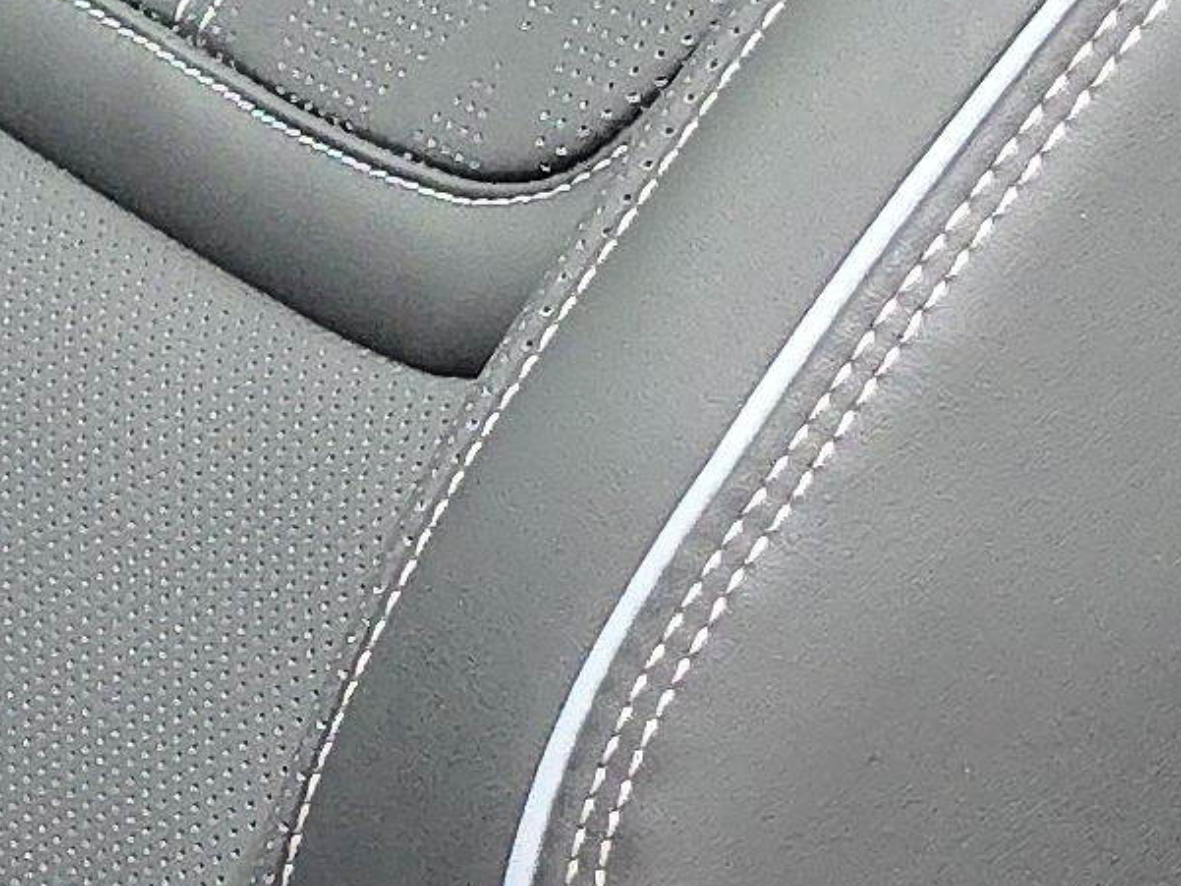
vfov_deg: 9.7
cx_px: -1735
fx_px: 5221
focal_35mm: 153
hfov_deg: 10.8
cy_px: 670
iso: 250
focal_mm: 6.3
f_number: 1.7
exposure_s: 1/180
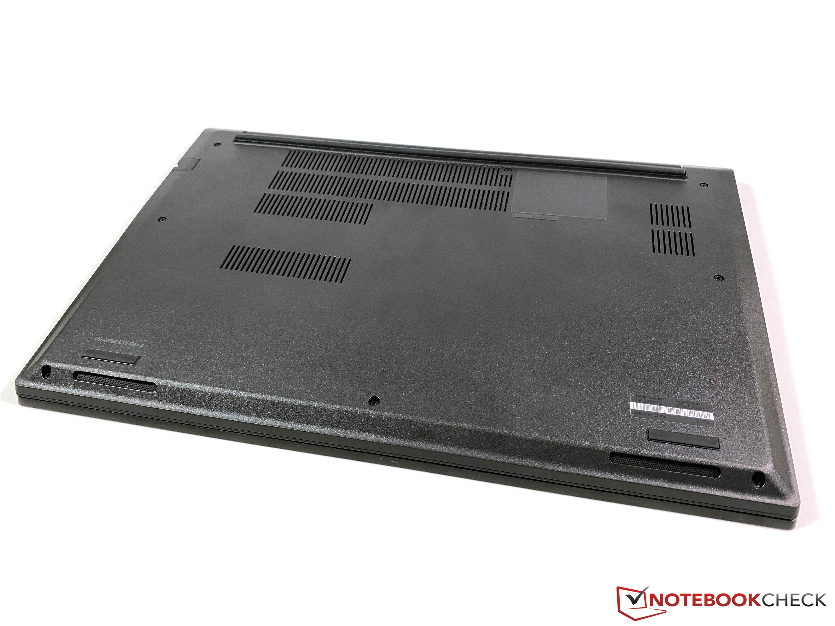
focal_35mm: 26
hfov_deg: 67.3
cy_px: 313
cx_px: 418
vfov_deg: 53.1
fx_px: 627
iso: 80
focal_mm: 4.25
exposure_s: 1/50
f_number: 1.8
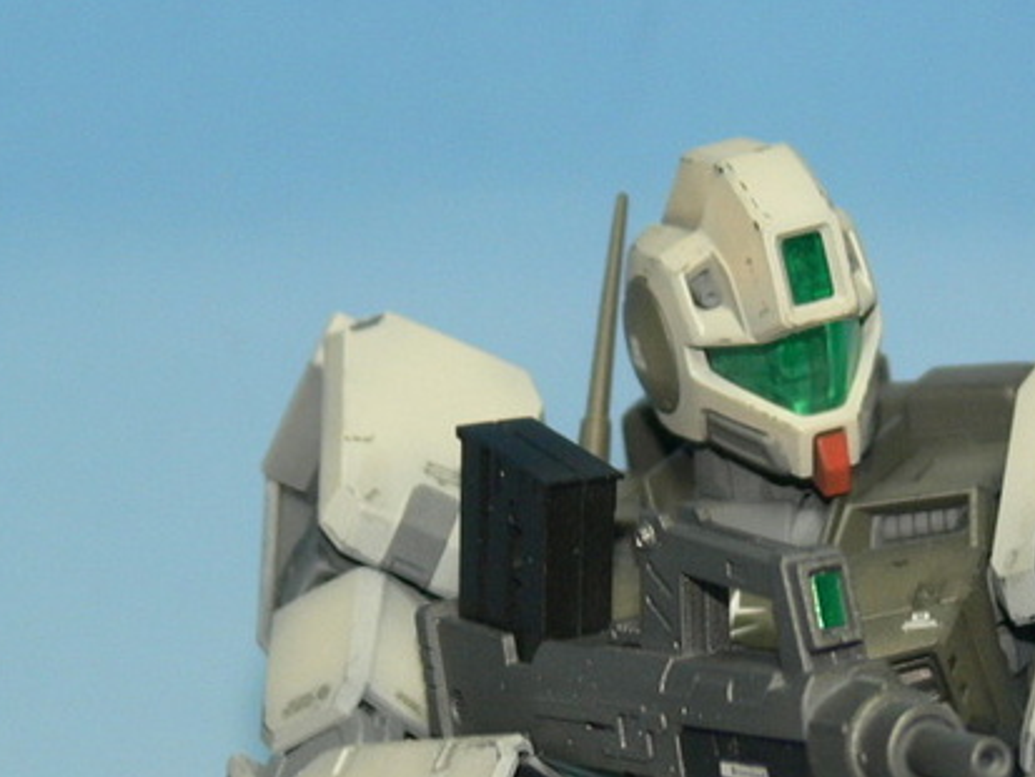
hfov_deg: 8.1
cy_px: 459
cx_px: 762
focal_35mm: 243
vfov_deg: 6.1
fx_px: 7268
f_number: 3.2
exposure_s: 1/50
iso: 100
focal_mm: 20.9
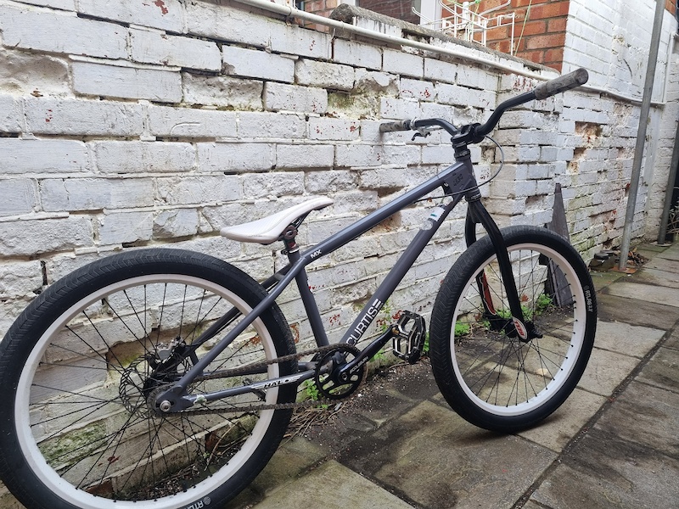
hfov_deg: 67.3
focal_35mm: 26
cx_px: 340
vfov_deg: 53.1
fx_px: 510
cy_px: 254
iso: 50
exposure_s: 1/204
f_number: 1.8
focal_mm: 5.4
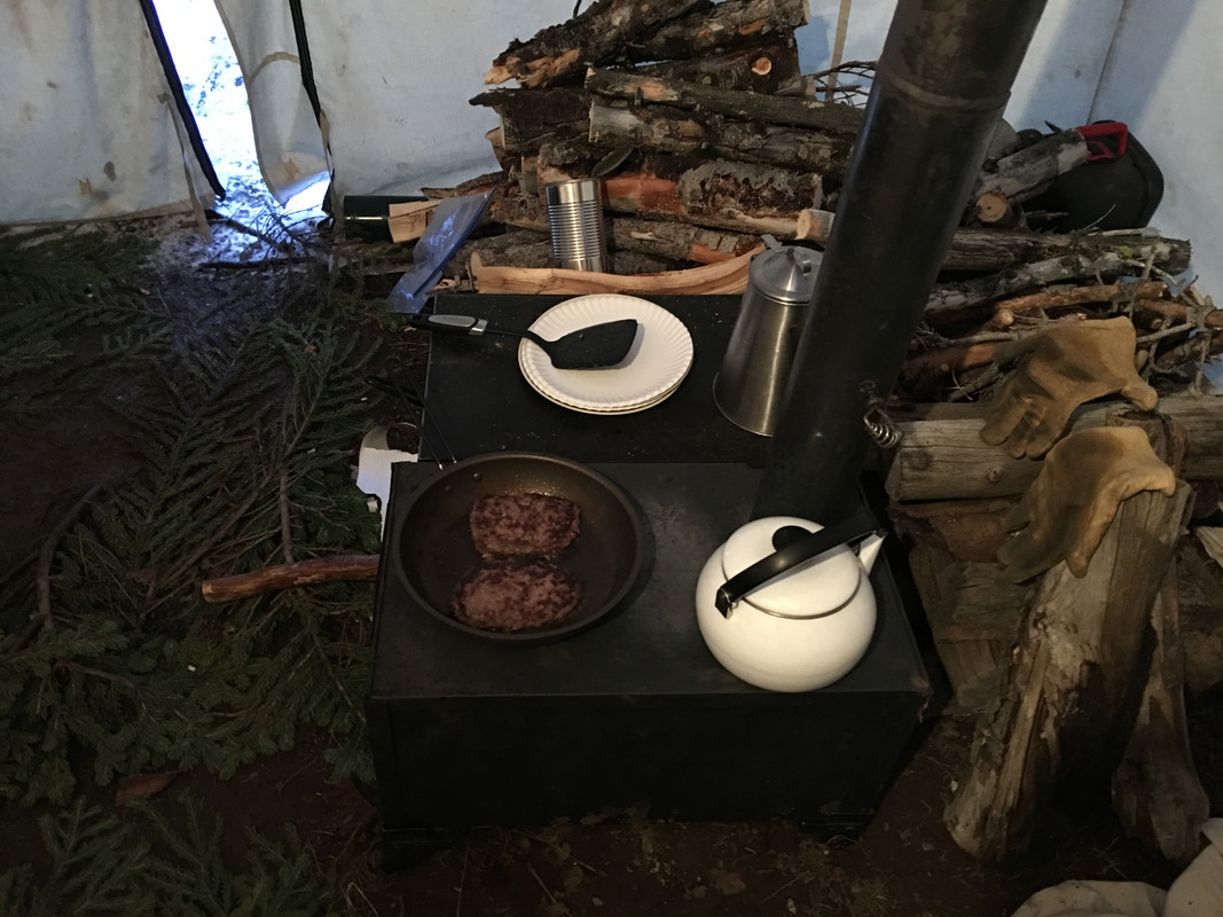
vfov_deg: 48.2
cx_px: 612
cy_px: 458
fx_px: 1024
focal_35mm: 29
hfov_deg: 61.7
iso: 160
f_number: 2.2
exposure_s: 1/4
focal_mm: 4.15
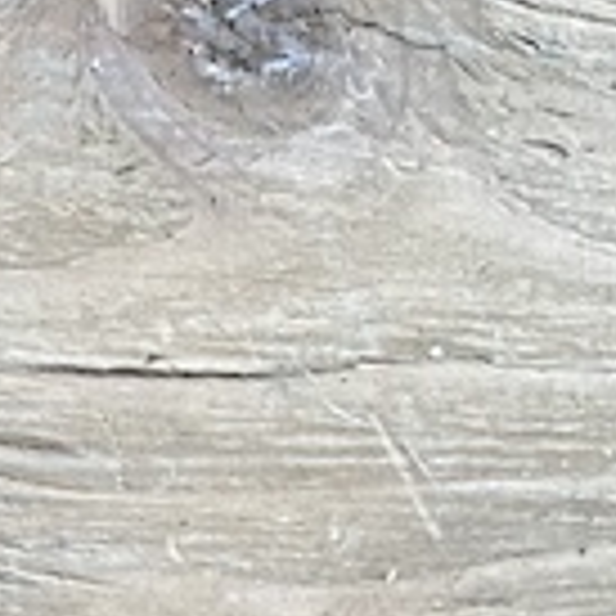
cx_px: -450
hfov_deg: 12.1
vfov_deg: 10.3
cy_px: 1722
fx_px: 2698
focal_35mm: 134
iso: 160
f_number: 1.6
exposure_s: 1/60
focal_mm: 4.2
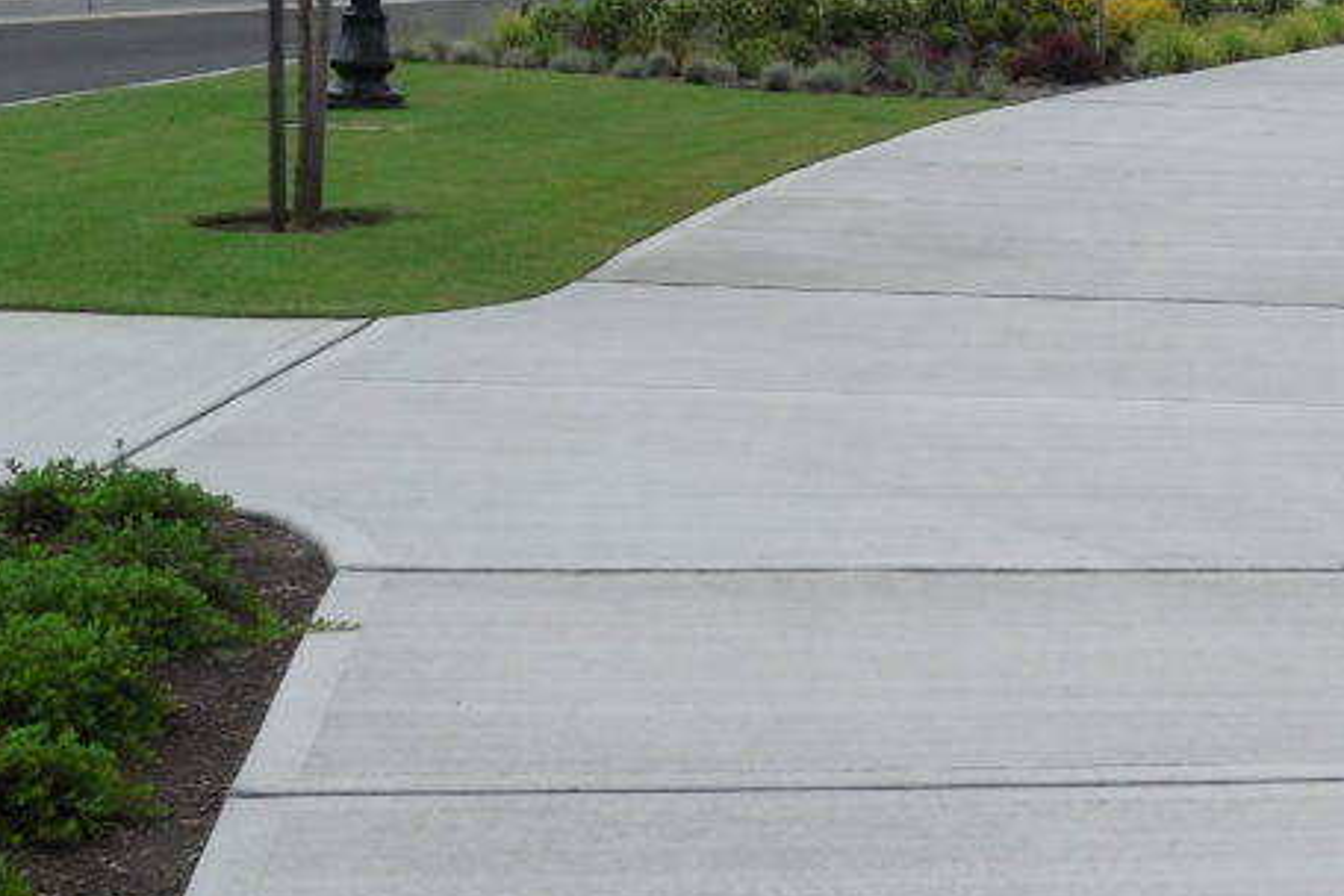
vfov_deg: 13.9
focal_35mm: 98
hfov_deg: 20.5
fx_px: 3658
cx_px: 1164
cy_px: 133
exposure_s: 1/640
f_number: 4.2
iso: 100
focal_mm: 7.6
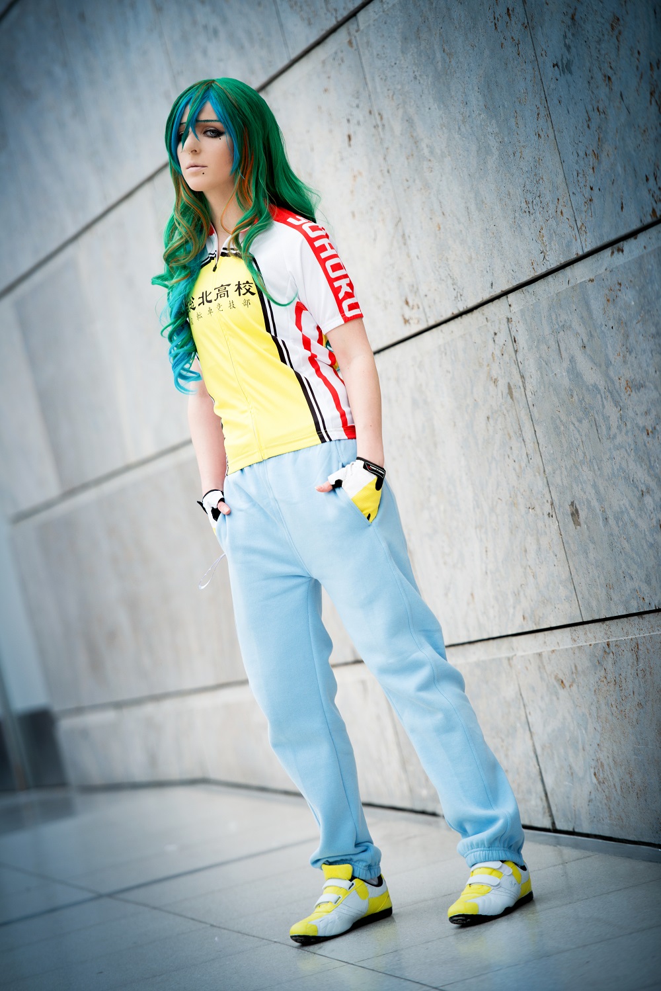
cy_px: 496
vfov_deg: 12.1
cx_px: 330
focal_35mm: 170
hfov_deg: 8.1
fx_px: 4677
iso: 250
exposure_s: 1/160
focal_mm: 170
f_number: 2.8
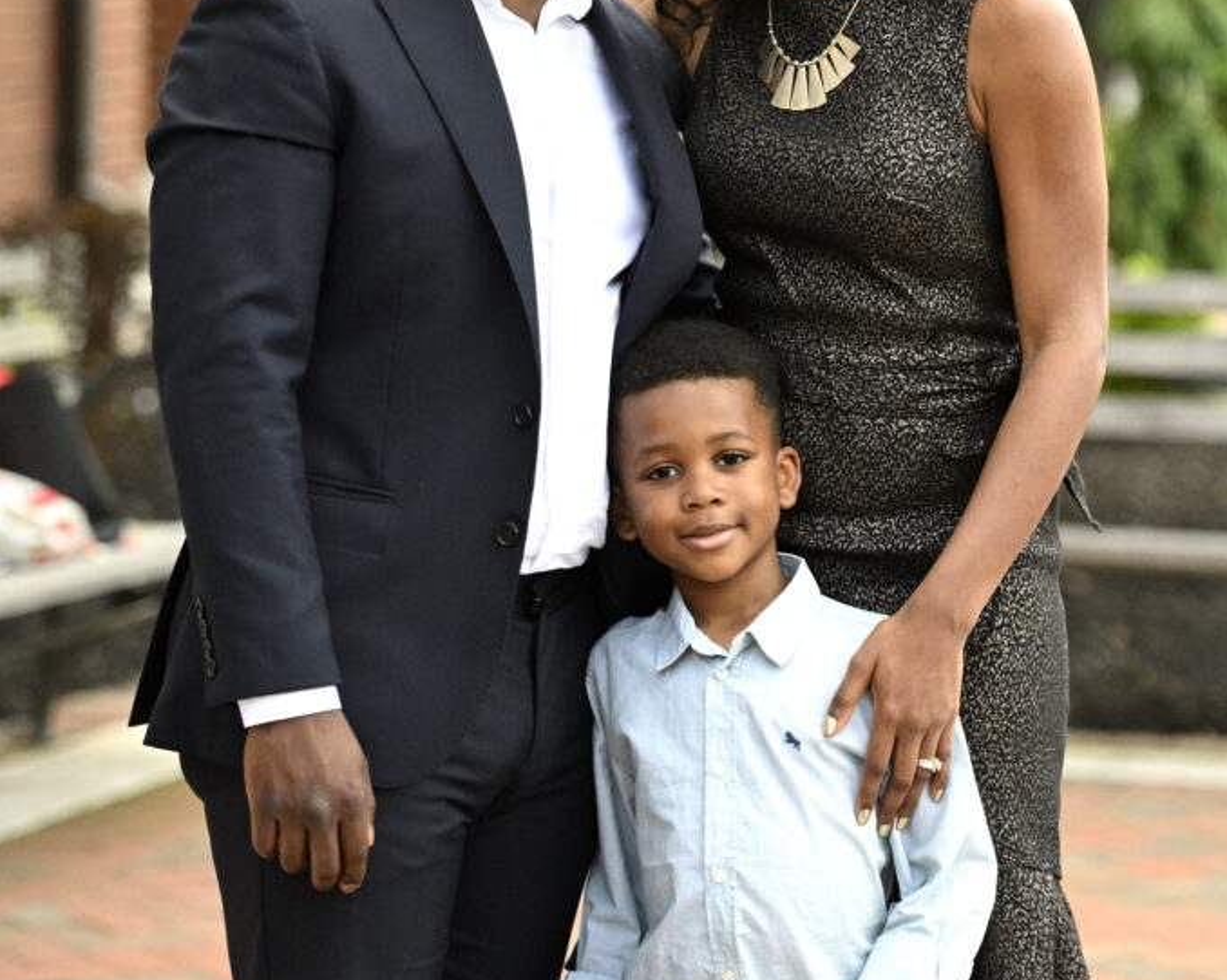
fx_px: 5663
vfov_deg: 9.9
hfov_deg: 12.4
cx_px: 616
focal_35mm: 156
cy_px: 277
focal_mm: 110
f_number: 3.2
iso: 5000
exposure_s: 1/8000
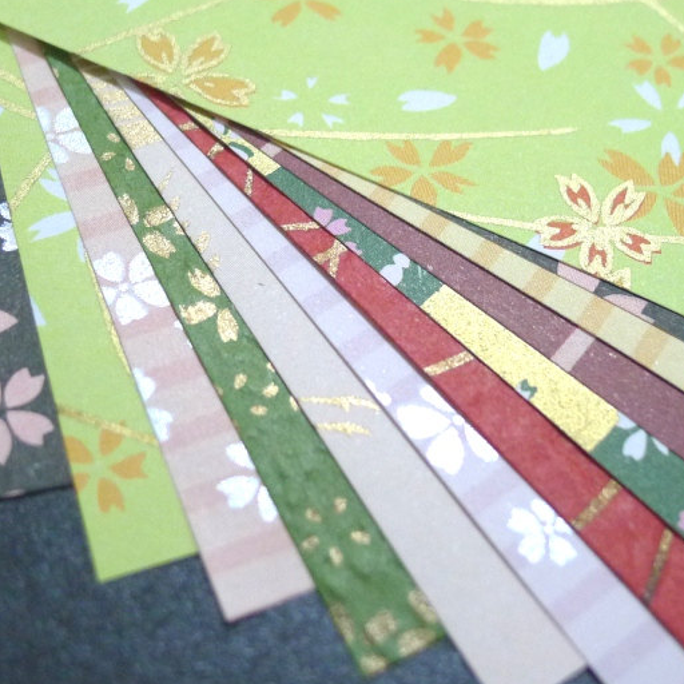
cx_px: 394
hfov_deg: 32.1
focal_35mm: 53
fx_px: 1185
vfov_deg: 32.1
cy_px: 281
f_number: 2.2
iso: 400
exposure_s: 1/50
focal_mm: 6.4
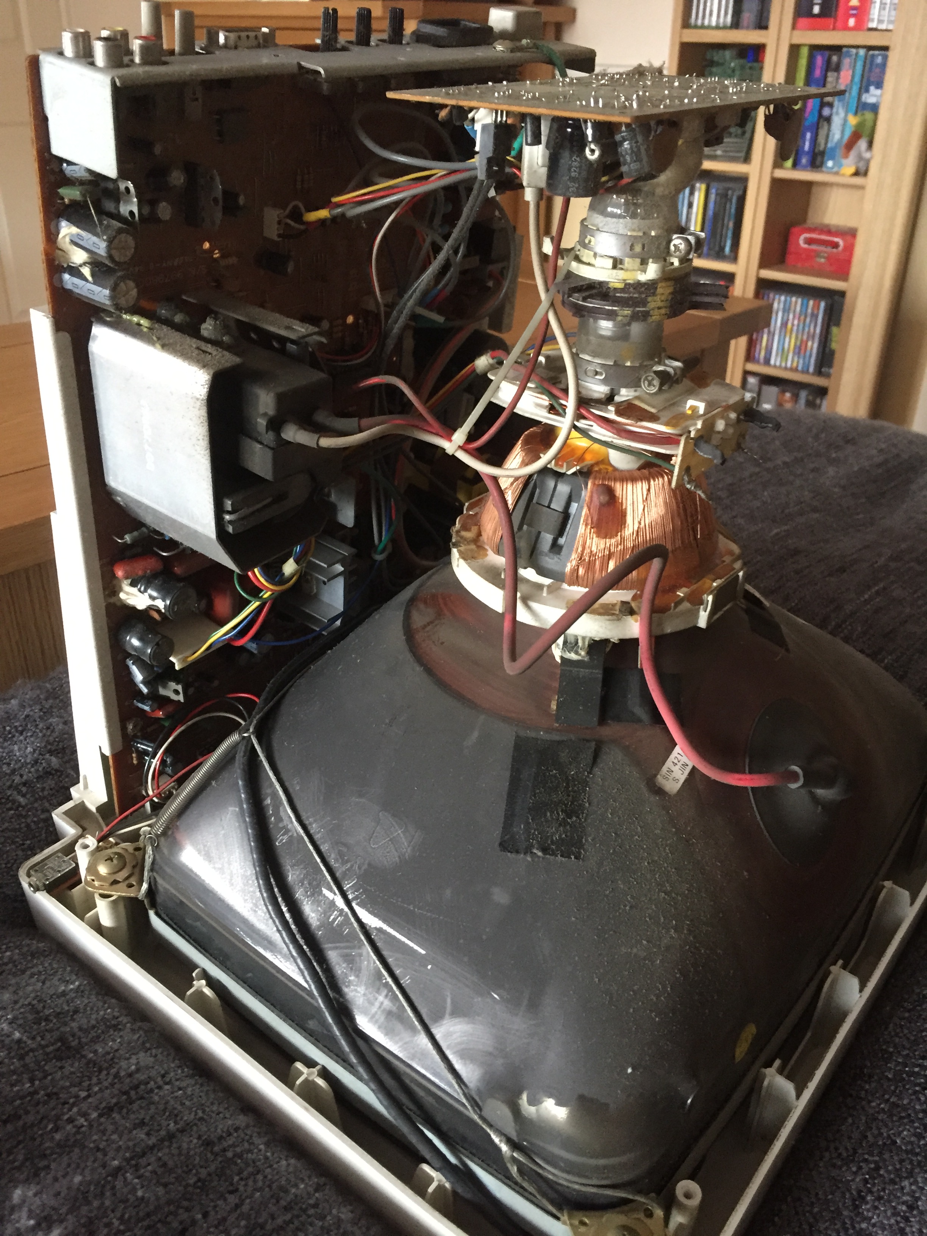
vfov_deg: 61.7
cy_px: 618
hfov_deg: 48.2
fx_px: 1035
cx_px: 464
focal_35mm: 29
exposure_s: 1/20
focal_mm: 4.15
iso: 250
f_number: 2.2
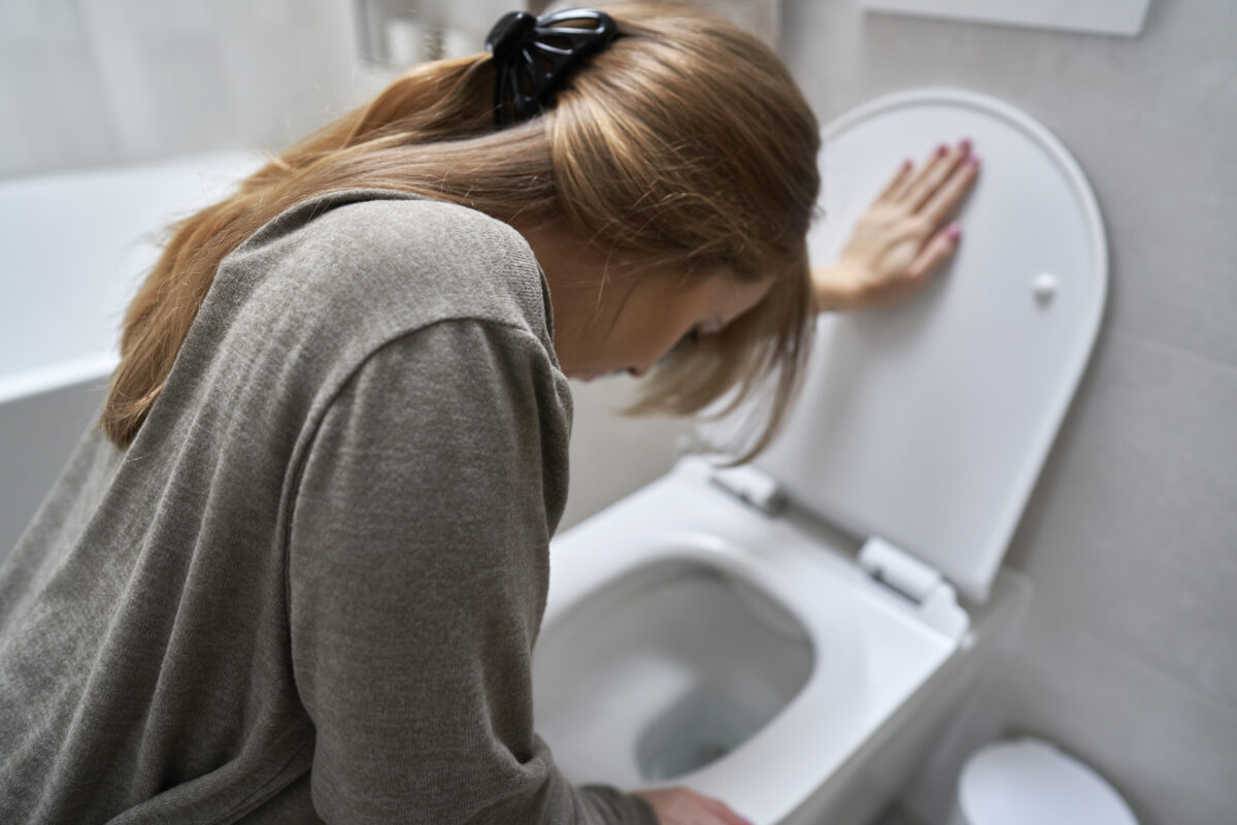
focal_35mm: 24
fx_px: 825
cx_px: 618
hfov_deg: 73.7
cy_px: 412
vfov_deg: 53.1
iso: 400
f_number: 2.2
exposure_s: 1/125
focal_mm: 24
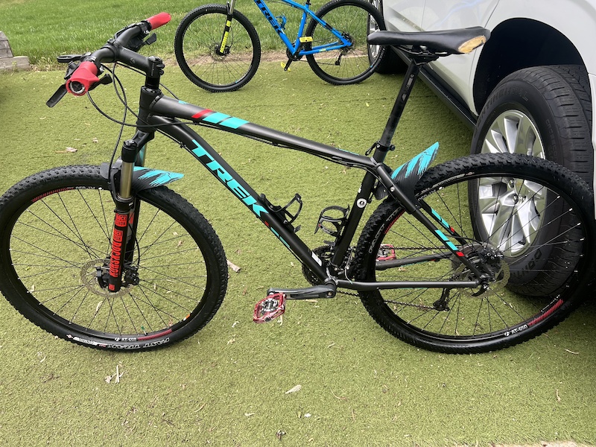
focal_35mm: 26
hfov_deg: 67.3
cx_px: 298
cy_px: 224
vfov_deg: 53.1
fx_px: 448
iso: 50
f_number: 1.5
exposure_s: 1/678
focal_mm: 5.7
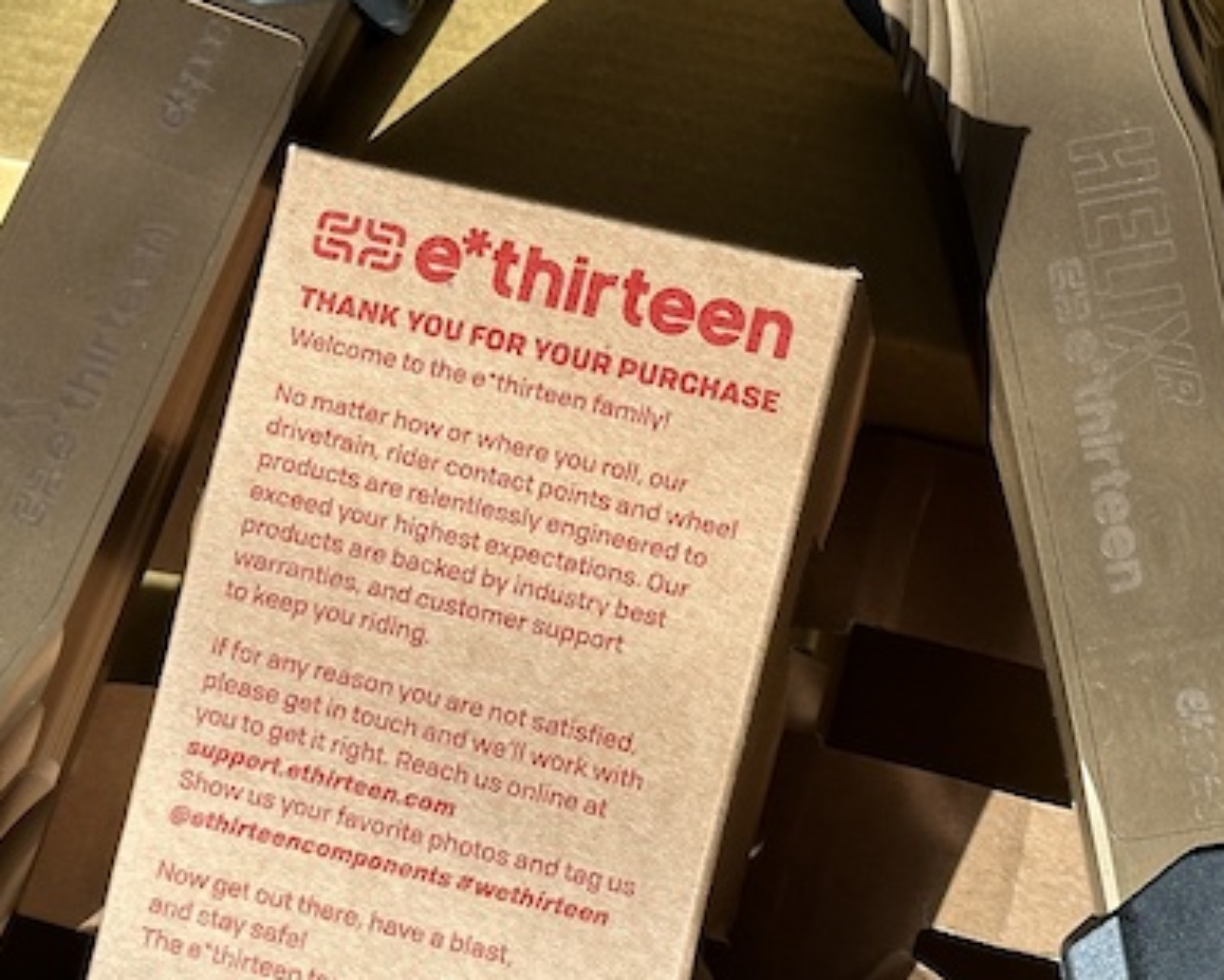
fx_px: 3515
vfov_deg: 15.9
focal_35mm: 97
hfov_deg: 19.7
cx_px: 555
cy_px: 517
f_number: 1.78
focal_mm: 6.86
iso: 64
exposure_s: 1/511
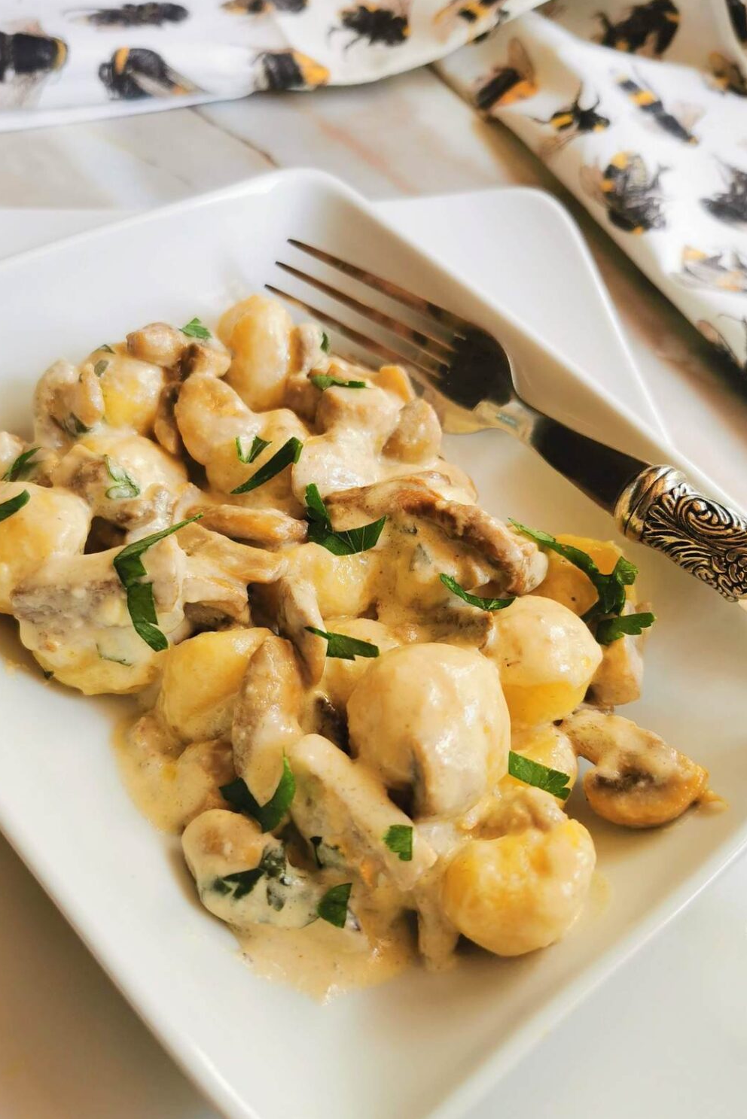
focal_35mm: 29
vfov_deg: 63.6
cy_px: 573
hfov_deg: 44.9
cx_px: 327
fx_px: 902
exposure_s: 1/100
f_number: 1.6
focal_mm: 5.56
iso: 50
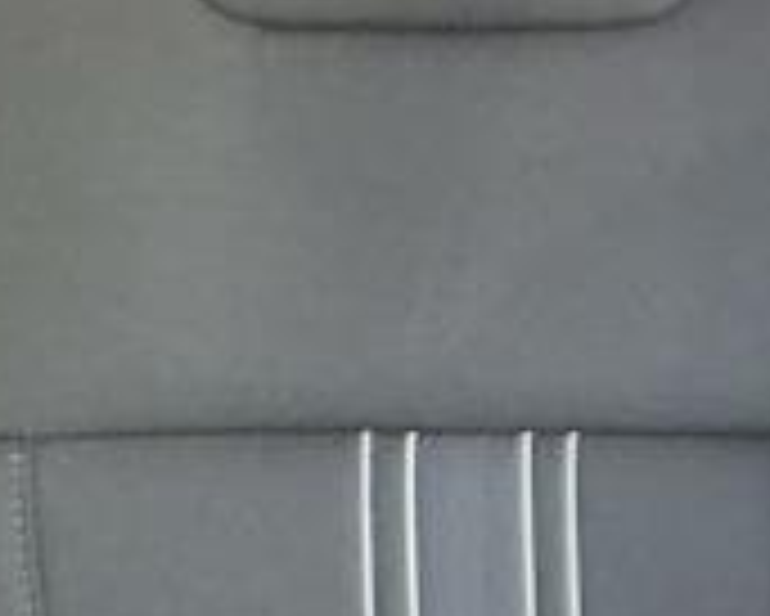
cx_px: 1594
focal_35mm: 158
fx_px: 3603
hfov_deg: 11.0
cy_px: 1003
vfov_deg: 9.4
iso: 320
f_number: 1.9
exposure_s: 1/20
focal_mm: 3.58
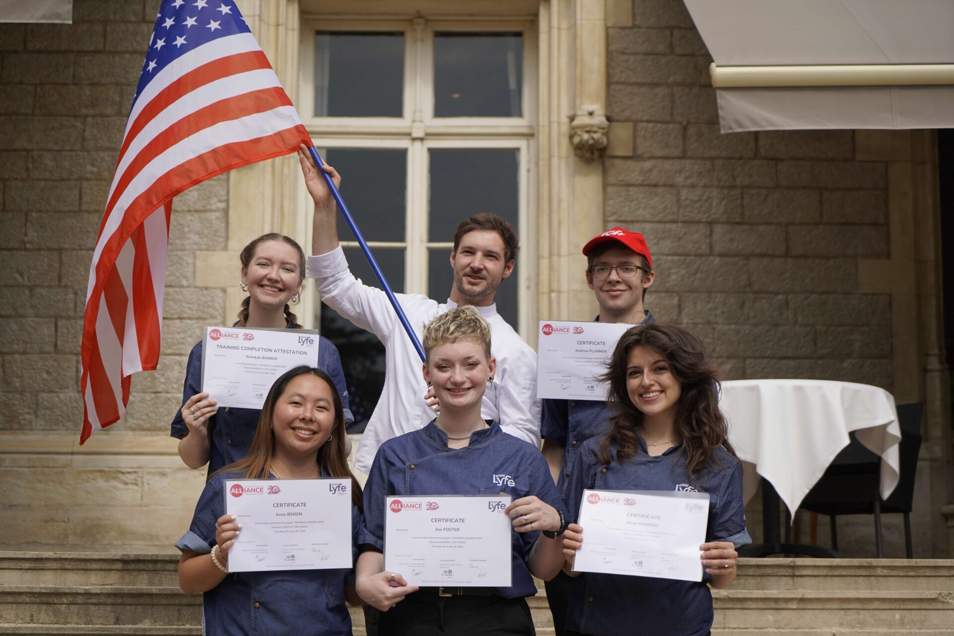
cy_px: 318
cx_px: 477
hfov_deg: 29.2
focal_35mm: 69
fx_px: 1828
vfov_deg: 19.7
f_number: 4.5
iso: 100
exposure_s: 1/1000
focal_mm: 69
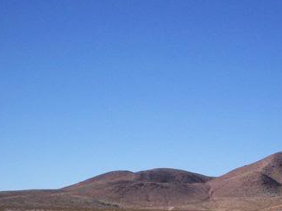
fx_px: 717
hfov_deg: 22.0
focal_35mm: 88
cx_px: 216
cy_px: 219
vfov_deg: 16.4
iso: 100
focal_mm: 6
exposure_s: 1/866
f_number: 4.5
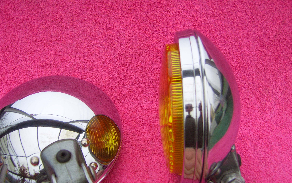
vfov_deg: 31.3
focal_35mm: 41
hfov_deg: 48.2
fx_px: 326
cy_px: 94
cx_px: 146
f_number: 2.8
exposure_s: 1/100
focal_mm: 7.8
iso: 50
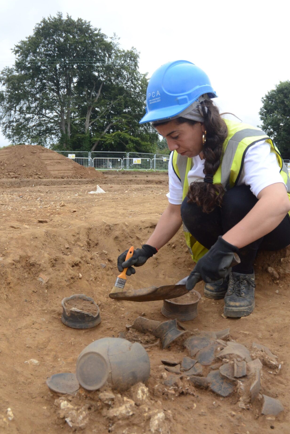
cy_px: 217
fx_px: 338
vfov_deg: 65.5
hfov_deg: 46.4
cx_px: 142
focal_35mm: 28
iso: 1250
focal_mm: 18
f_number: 5.6
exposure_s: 1/2000
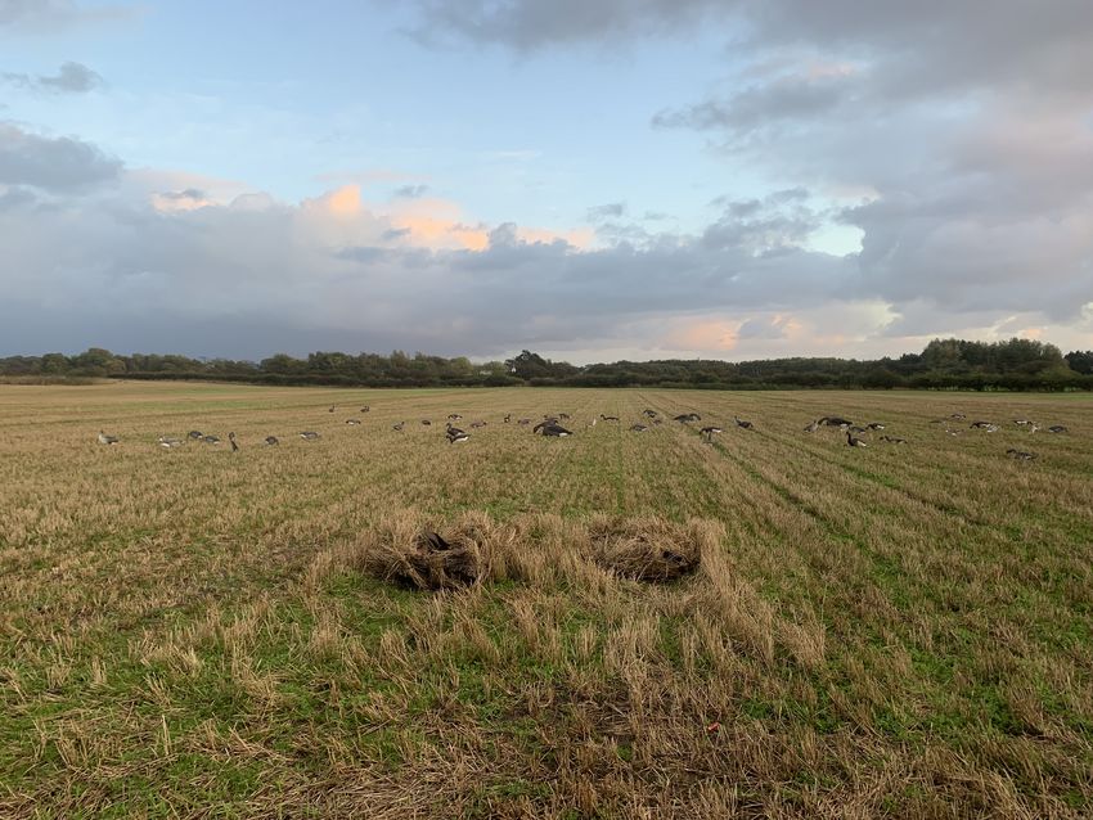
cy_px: 410
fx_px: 821
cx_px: 546
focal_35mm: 26
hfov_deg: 67.3
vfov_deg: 53.1
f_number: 1.8
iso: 32
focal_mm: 4.25
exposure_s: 1/122
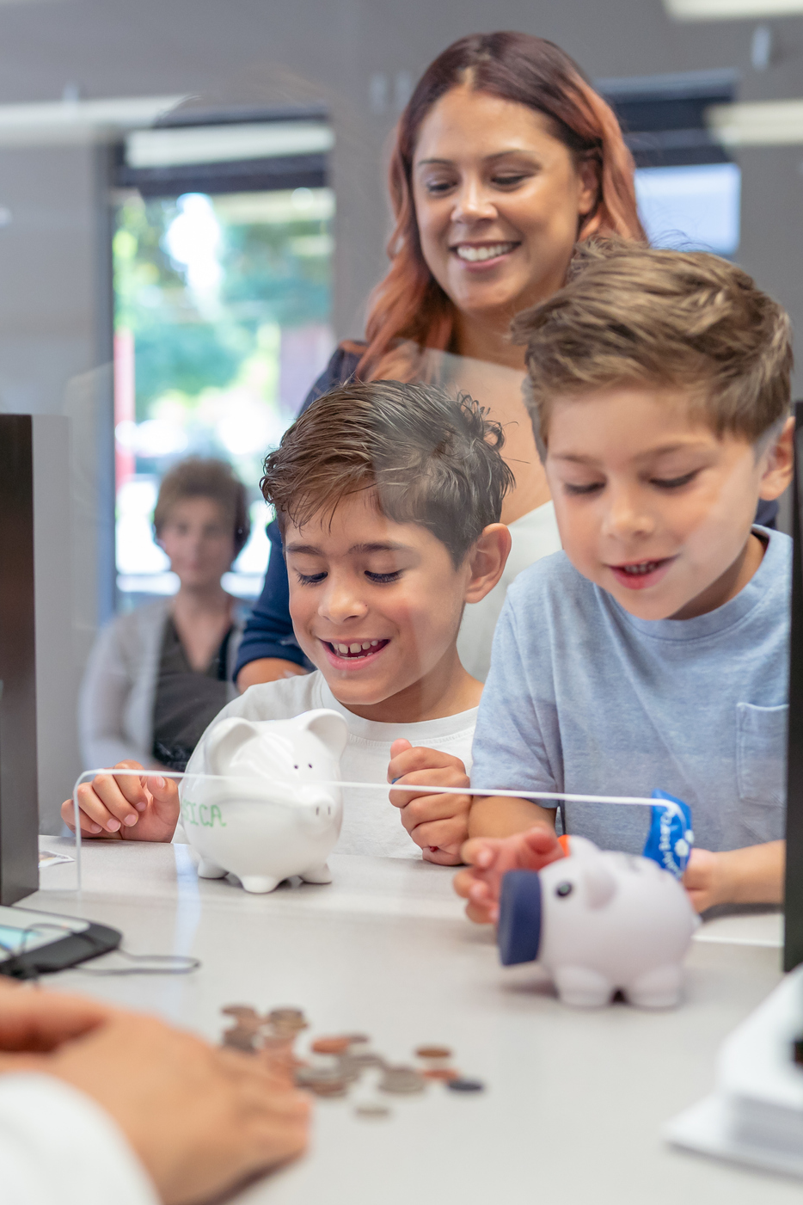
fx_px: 1773
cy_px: 599
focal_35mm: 53
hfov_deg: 25.1
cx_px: 170
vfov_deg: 37.5
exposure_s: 1/640
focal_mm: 35
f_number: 2
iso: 1000
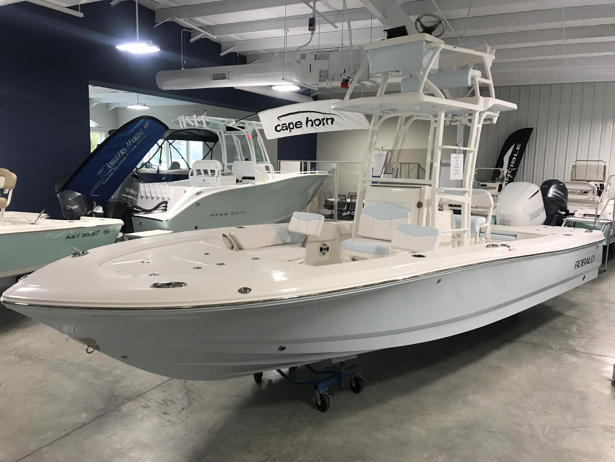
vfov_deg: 49.7
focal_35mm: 28
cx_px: 308
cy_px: 231
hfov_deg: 63.4
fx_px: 497
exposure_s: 1/40
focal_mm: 3.99
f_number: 1.8
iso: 25
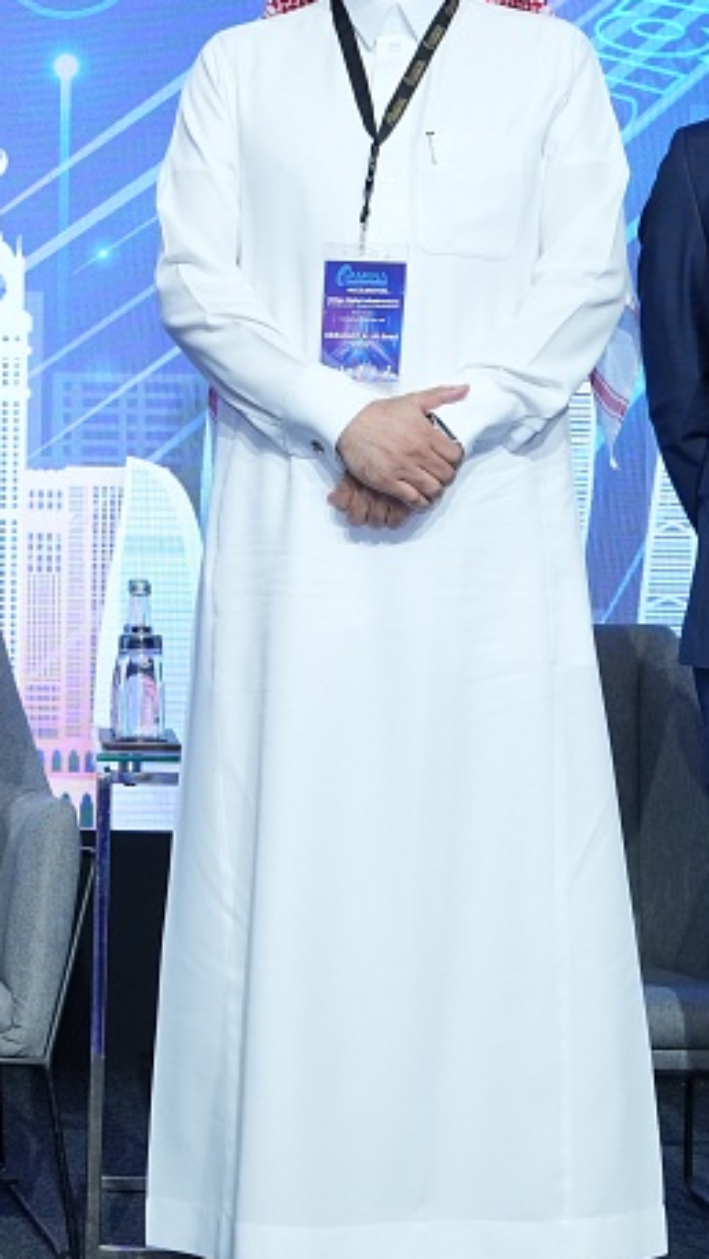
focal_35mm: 123
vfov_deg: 17.4
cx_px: -275
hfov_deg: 9.7
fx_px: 4094
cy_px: 378
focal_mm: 41.9
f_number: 4.5
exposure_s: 1/160
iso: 800
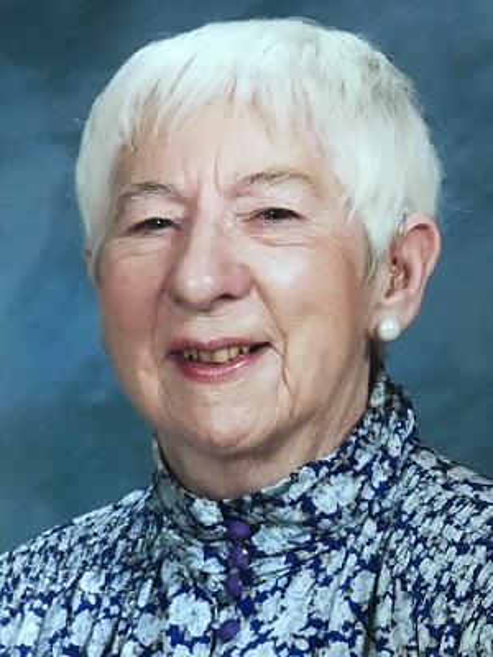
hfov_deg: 49.7
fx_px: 532
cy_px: 328
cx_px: 246
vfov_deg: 63.4
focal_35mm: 28
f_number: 1.8
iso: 100
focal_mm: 3.99
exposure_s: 1/13
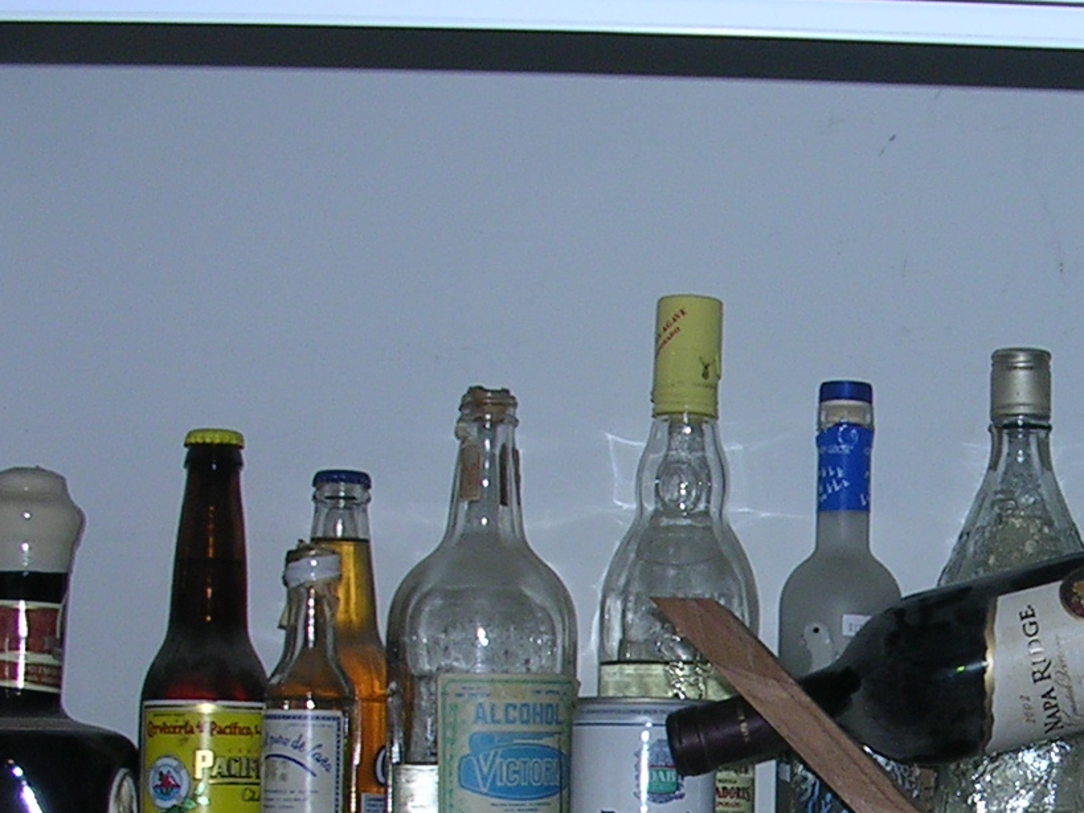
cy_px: 763
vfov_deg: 15.3
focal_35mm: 95
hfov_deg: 20.0
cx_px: 1103
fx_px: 2974
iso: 50
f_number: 2.8
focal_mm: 5.8
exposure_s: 1/60.1
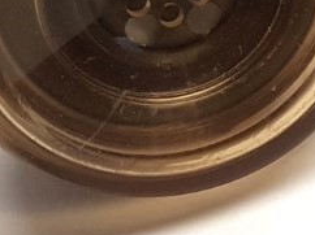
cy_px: -13
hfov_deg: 11.4
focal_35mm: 155
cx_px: 656
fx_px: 1409
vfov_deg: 9.5
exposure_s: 1/120
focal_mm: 4.2
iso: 50
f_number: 1.7
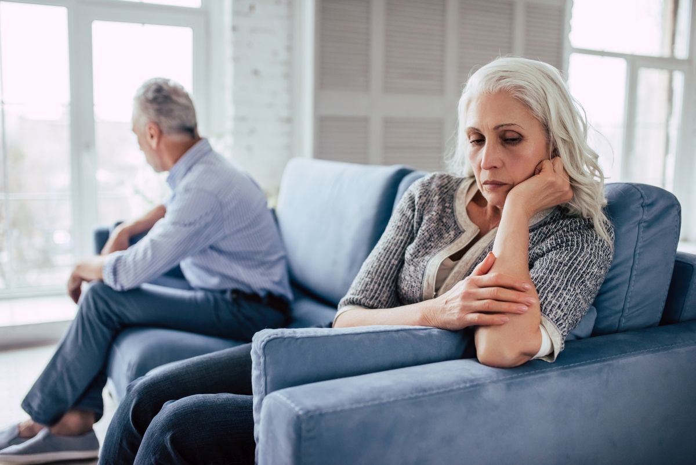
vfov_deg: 37.9
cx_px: 348
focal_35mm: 35
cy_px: 232
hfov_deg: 54.4
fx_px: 677
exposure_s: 1/100
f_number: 2
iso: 800
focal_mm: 35
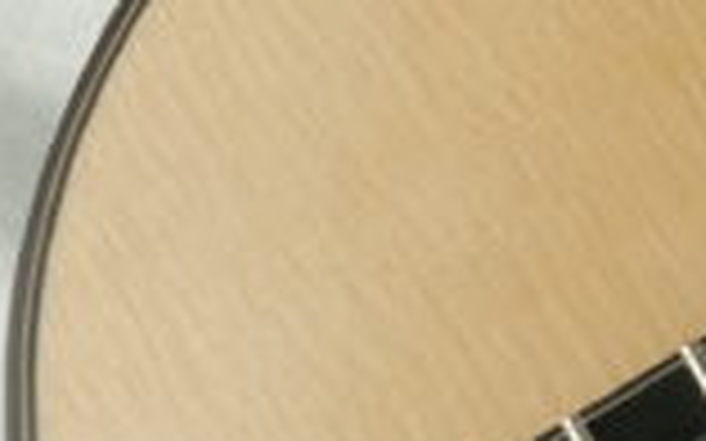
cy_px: 180
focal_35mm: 259
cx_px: 1927
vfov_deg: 5.1
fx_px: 4982
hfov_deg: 7.4
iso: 500
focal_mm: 18
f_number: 9
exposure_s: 1/60
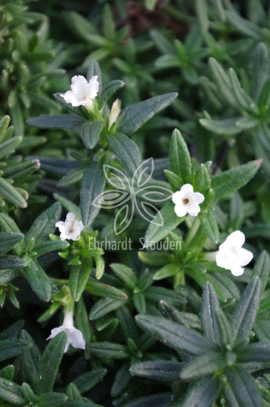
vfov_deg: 27.0
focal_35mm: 75
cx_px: 135
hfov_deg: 18.1
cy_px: 204
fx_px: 846
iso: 400
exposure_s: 1/80
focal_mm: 50
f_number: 5.6
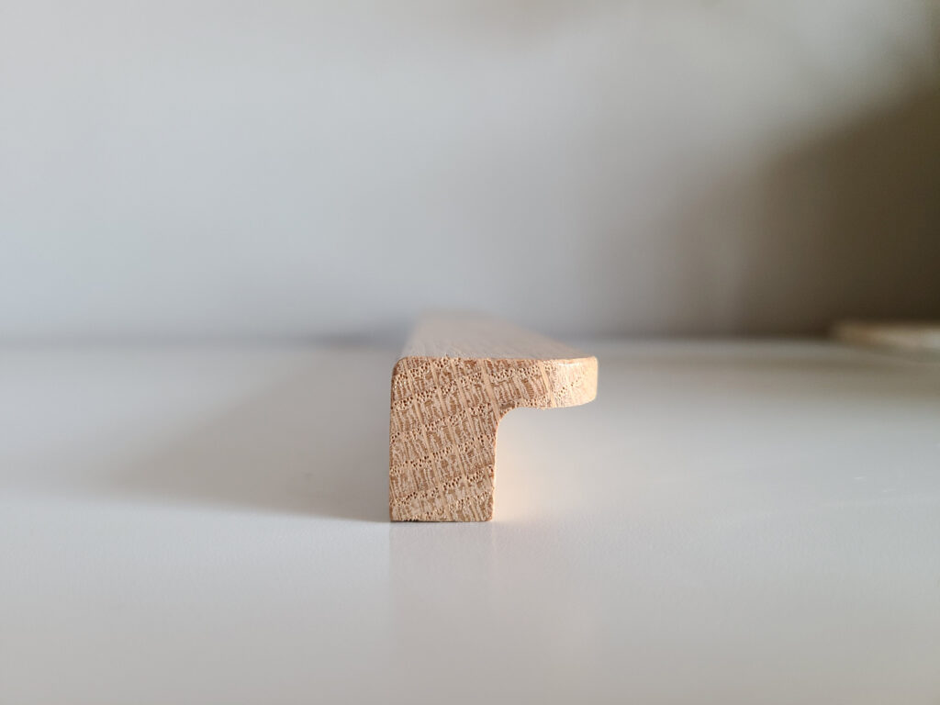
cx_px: 470
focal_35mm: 26
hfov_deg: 67.3
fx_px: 706
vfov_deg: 53.1
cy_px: 352
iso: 250
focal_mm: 5.4
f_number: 1.8
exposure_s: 1/60
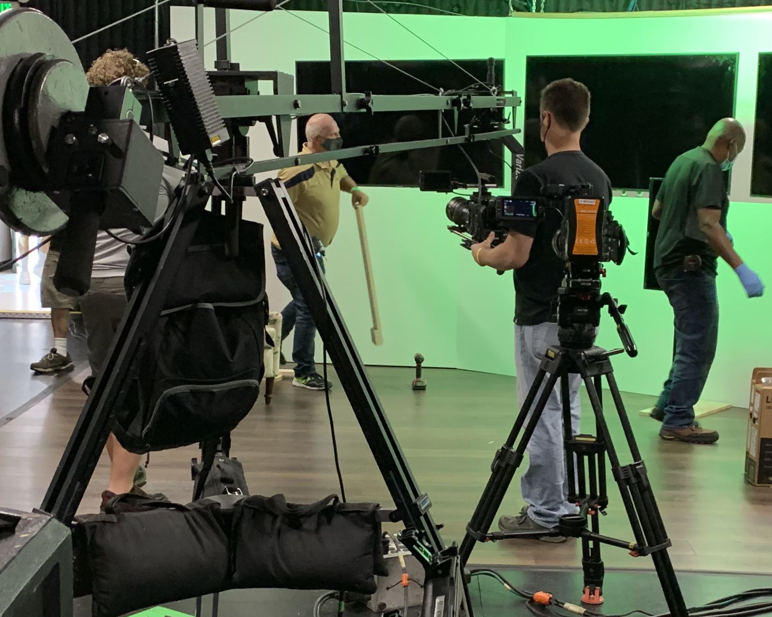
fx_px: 1348
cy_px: 387
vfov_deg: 25.7
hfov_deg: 31.9
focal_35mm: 59
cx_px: 452
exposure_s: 1/60
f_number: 1.8
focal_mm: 4.25
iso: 250
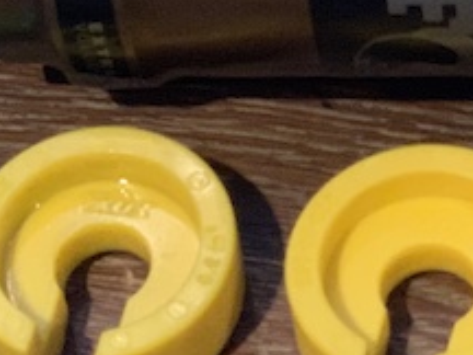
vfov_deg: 7.7
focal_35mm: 193
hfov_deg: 10.2
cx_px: 267
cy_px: 259
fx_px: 2637
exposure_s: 1/30
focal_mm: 6
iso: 640
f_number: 2.4
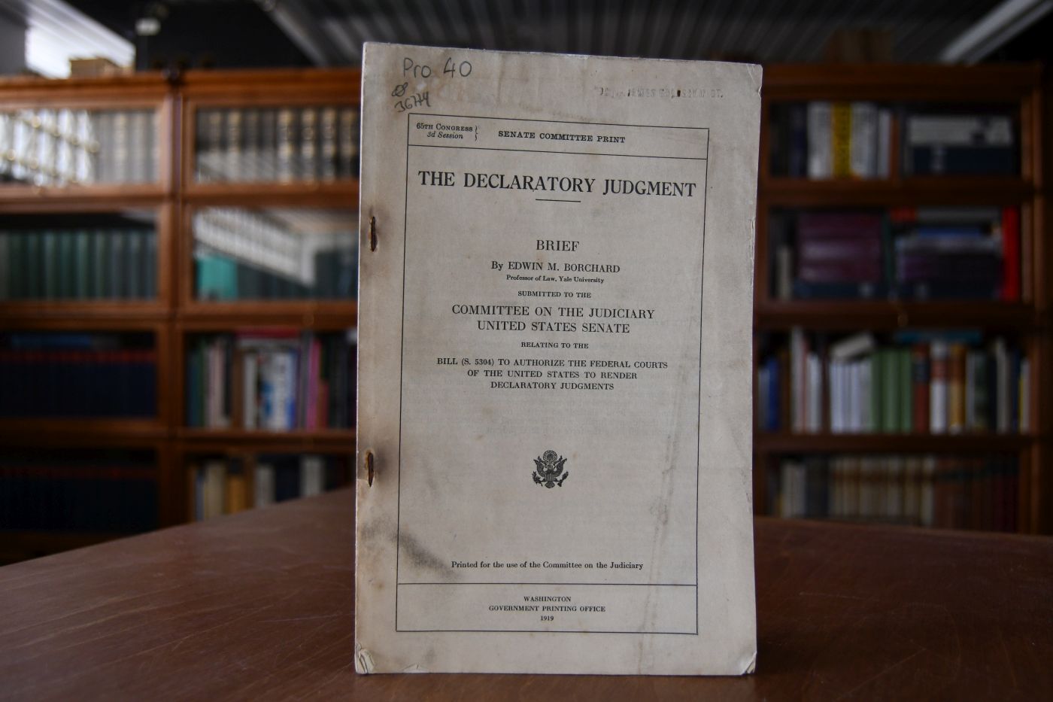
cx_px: 526
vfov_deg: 40.0
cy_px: 351
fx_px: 965
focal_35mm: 33
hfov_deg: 57.2
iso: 800
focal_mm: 22
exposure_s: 1/200
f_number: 3.5
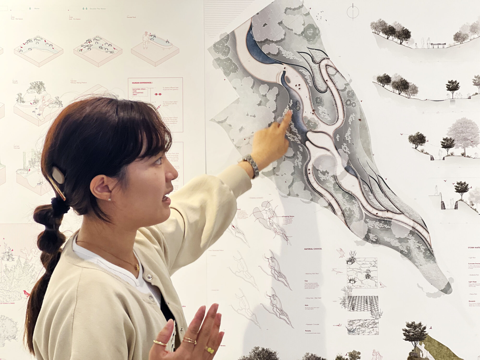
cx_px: 240
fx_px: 1068
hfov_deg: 25.3
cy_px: 180
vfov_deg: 19.1
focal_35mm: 77
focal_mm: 9
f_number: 2.8
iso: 200
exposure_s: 1/100
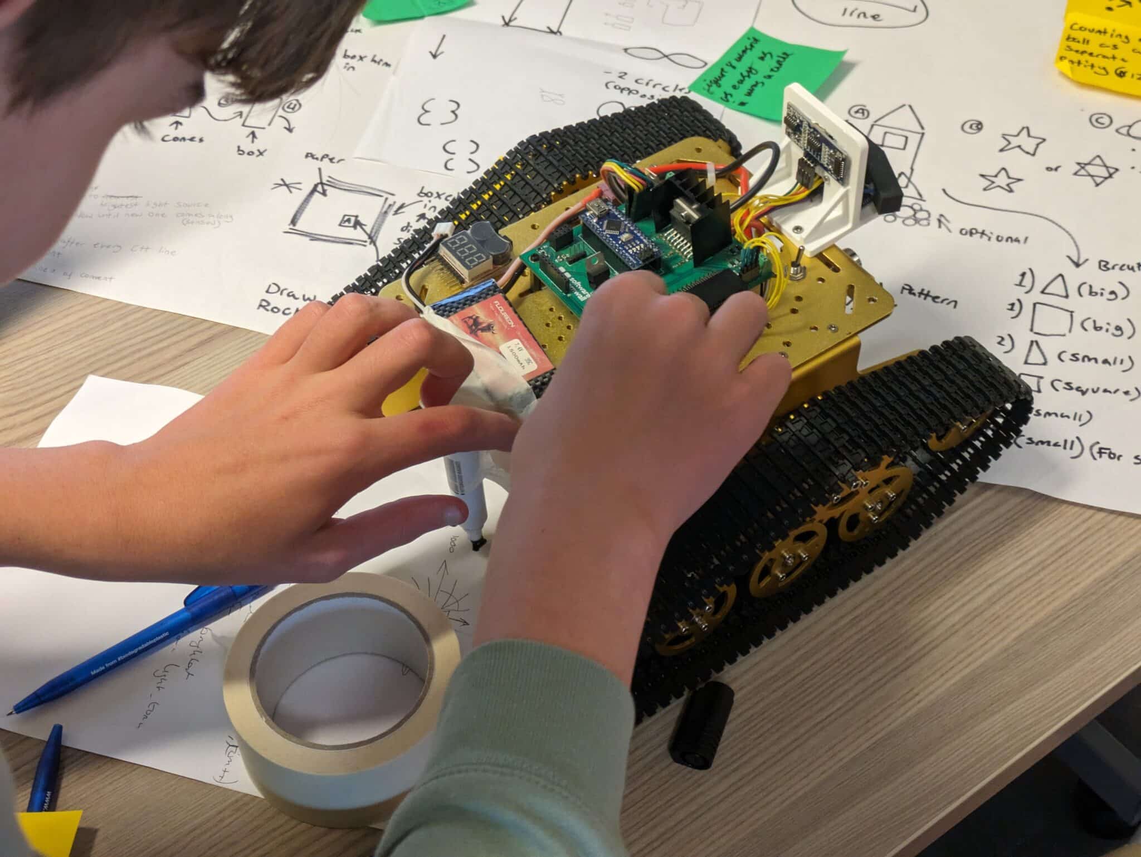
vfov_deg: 28.6
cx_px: 570
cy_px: 428
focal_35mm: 51
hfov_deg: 37.5
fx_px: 1682
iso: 360
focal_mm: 5.43
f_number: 1.89
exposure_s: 1/100
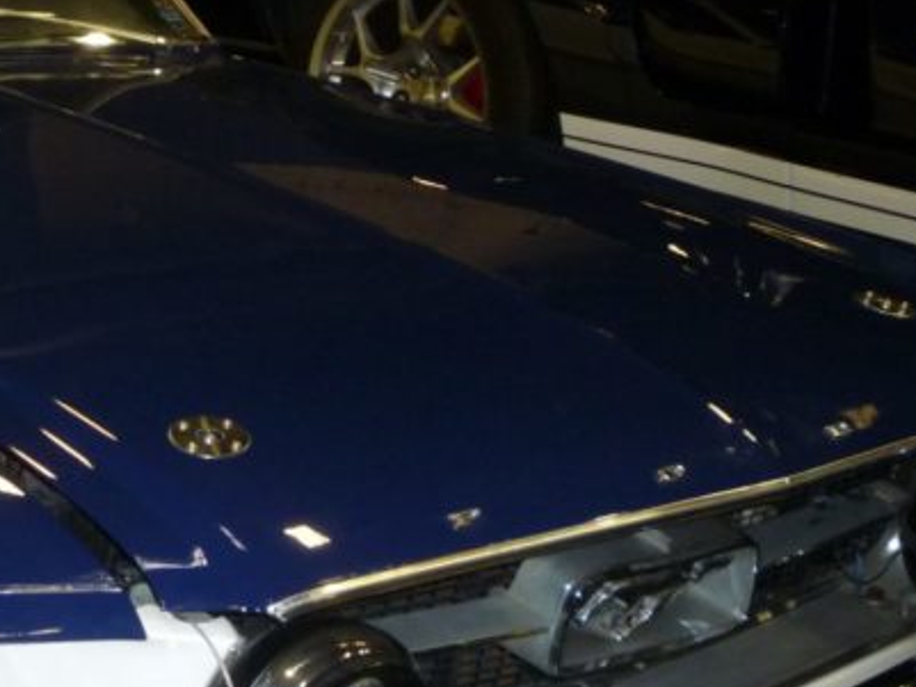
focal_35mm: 74
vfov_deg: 19.8
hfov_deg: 25.4
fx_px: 1959
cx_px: 73
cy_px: 173
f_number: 3.3
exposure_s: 1/30
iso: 200
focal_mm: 5.2
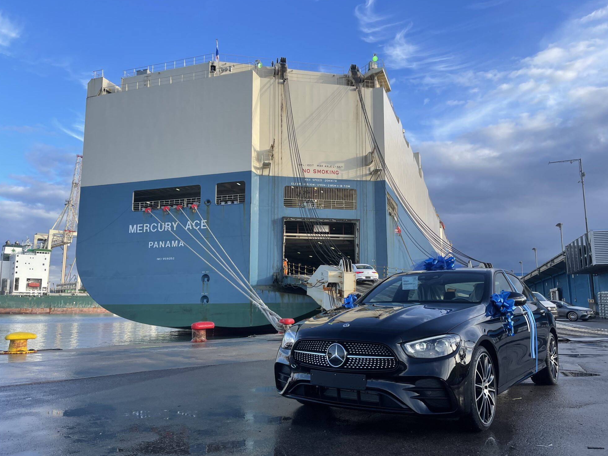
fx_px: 474
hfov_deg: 65.3
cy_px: 233
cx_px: 312
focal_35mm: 27
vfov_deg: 51.4
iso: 32
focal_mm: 5.1
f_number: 1.6
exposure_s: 1/1387
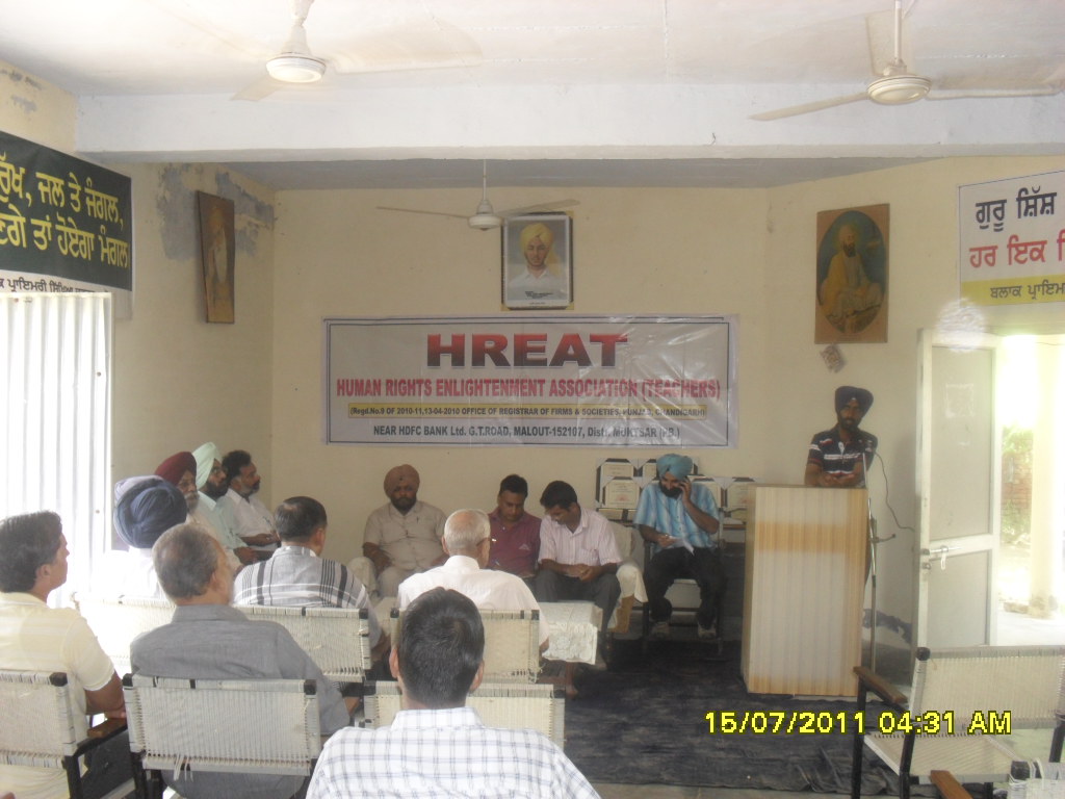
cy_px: 400
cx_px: 532
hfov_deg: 52.6
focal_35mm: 35
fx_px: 1077
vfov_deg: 40.7
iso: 200
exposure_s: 1/45
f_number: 3.2
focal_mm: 6.3
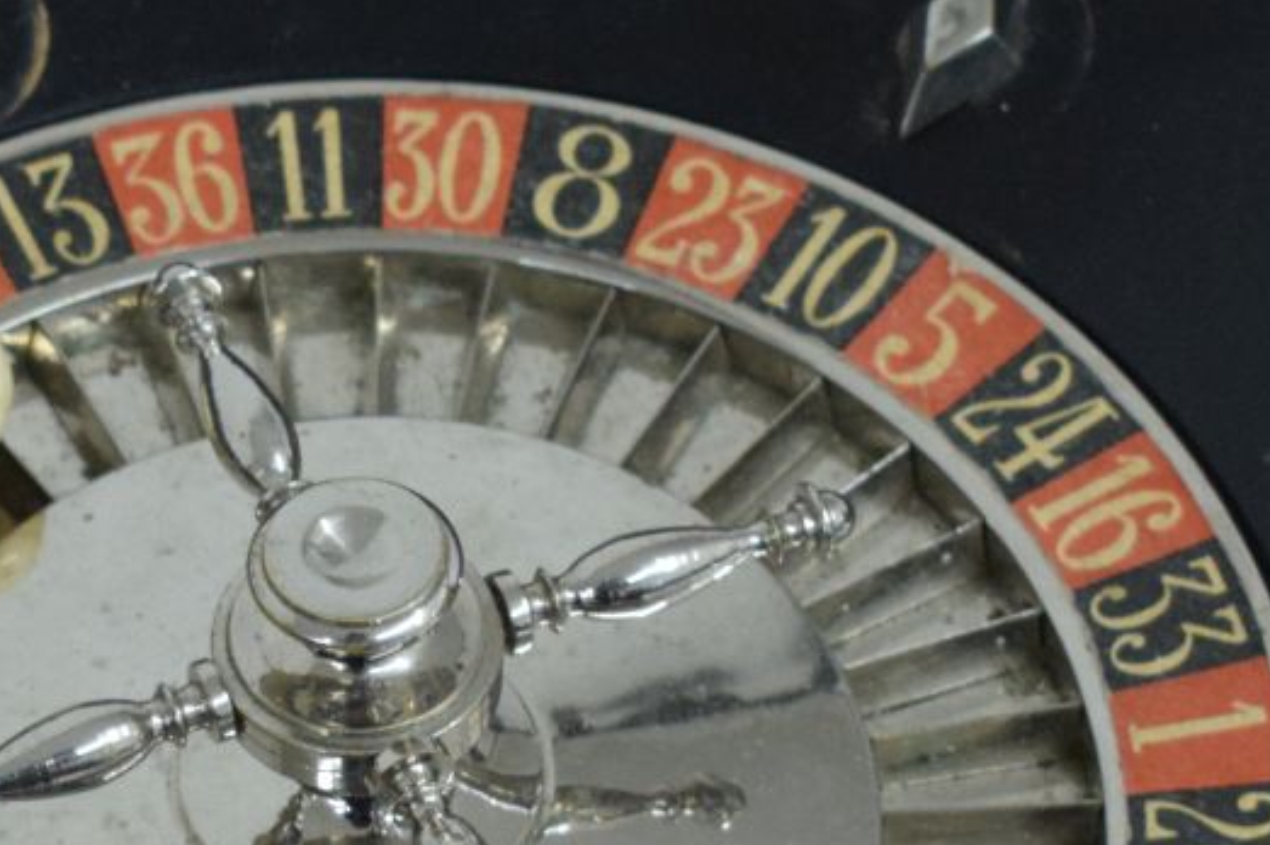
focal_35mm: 201
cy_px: 798
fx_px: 7083
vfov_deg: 6.8
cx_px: 345
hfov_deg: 10.2
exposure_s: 1/125
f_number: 5.6
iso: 1600
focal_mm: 35
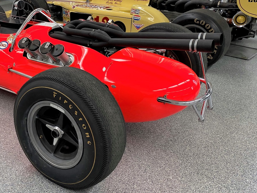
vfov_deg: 30.6
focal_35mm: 47
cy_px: 63
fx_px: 349
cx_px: 59
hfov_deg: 39.2
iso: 80
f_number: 1.8
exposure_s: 1/60
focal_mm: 4.25
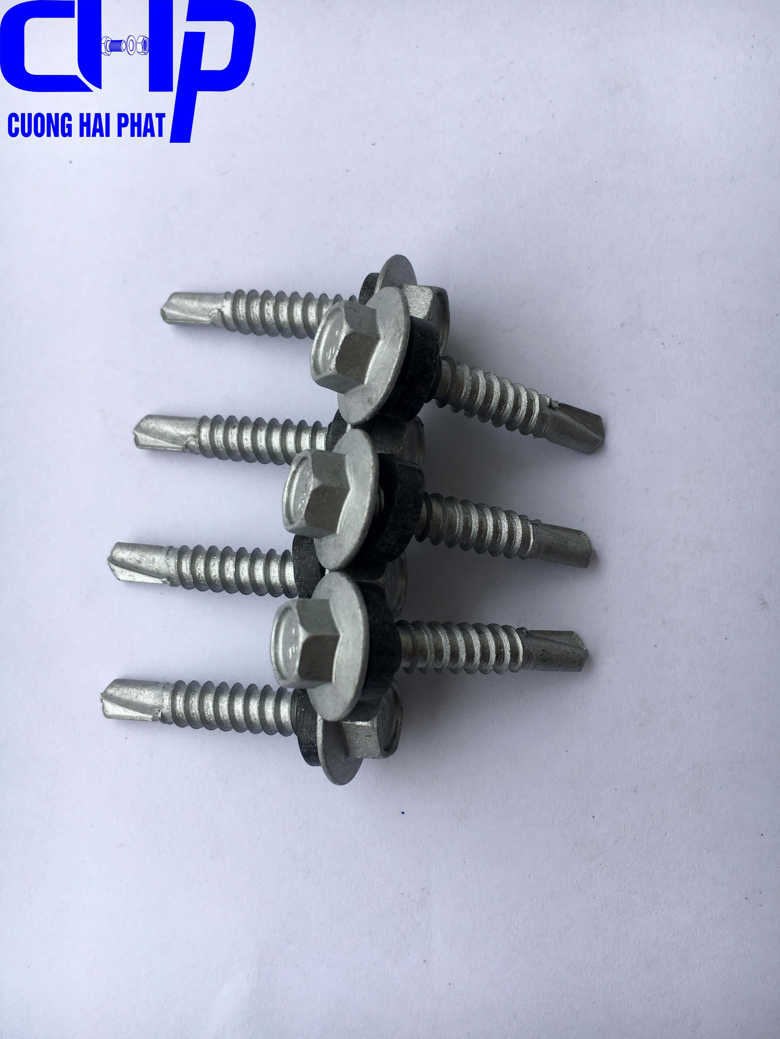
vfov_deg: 61.7
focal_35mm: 29
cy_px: 520
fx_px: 871
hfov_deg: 48.2
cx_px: 390
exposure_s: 1/810
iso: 25
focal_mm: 4.15
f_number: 2.2
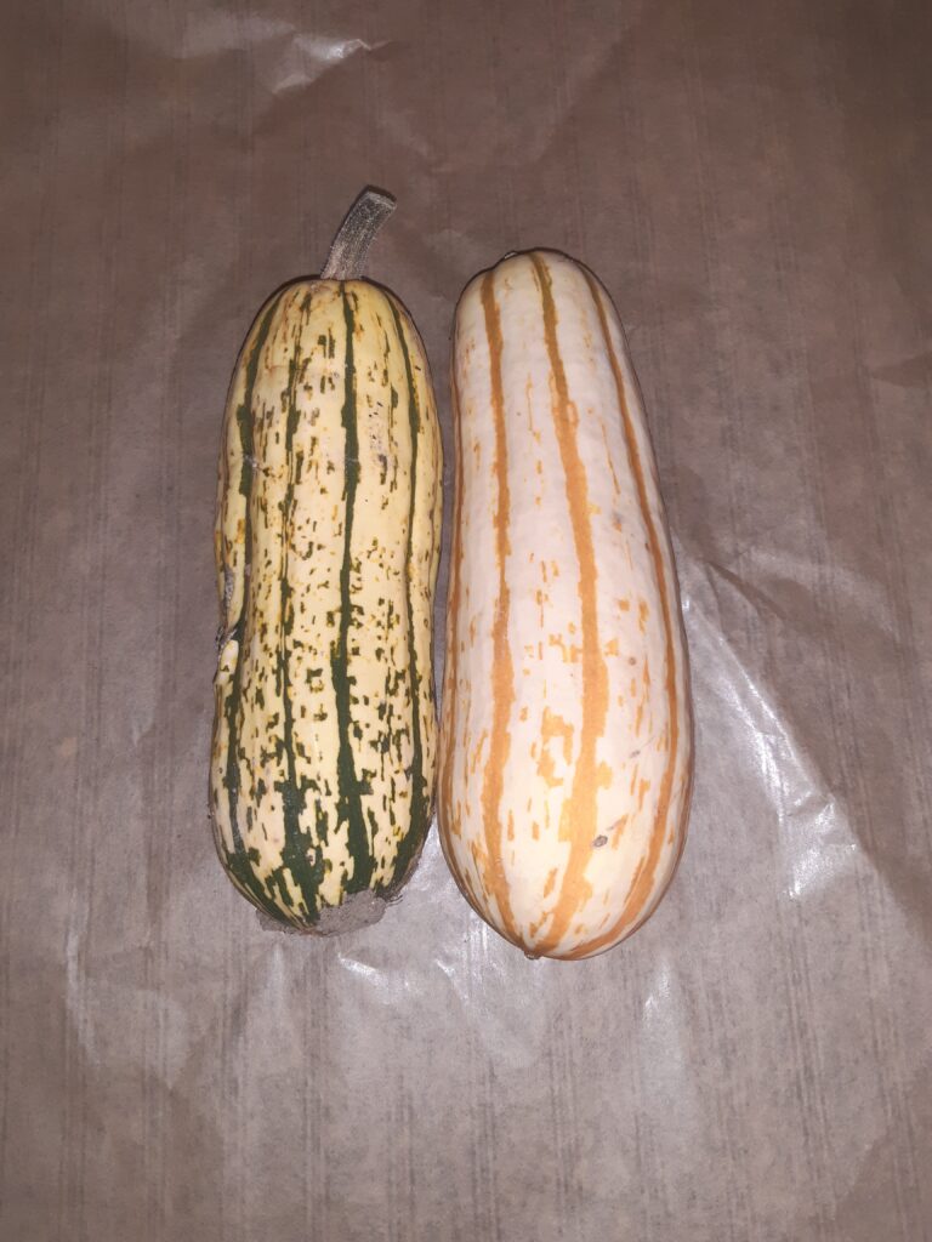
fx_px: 933
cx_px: 466
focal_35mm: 26
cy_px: 621
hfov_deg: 53.1
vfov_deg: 67.3
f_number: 1.7
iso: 250
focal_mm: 3.92
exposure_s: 1/33
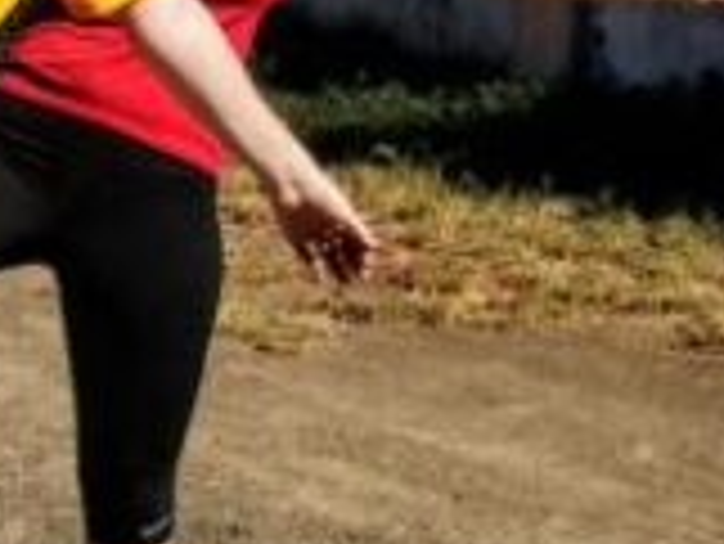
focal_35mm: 129
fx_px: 2700
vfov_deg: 11.5
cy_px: 243
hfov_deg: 13.5
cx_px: -643
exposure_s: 1/4274
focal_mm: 3.95
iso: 50
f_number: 1.8
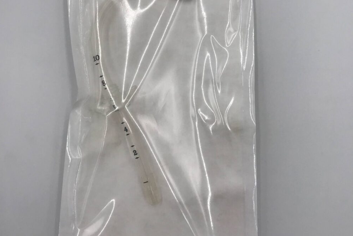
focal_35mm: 39
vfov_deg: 34.2
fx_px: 383
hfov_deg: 49.5
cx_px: 176
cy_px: 100
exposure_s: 1/365
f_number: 1.8
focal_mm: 3.99
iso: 20
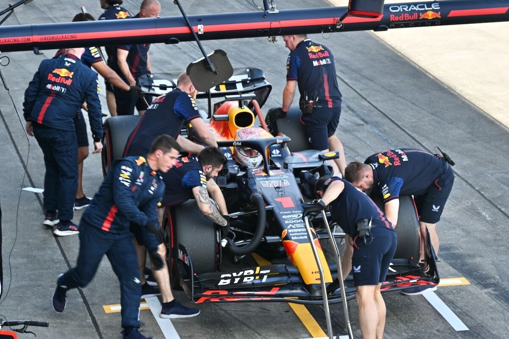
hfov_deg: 15.8
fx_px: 1838
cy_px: 170
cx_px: 254
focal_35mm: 130
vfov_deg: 10.5
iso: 80
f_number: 7.1
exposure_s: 1/100
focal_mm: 130
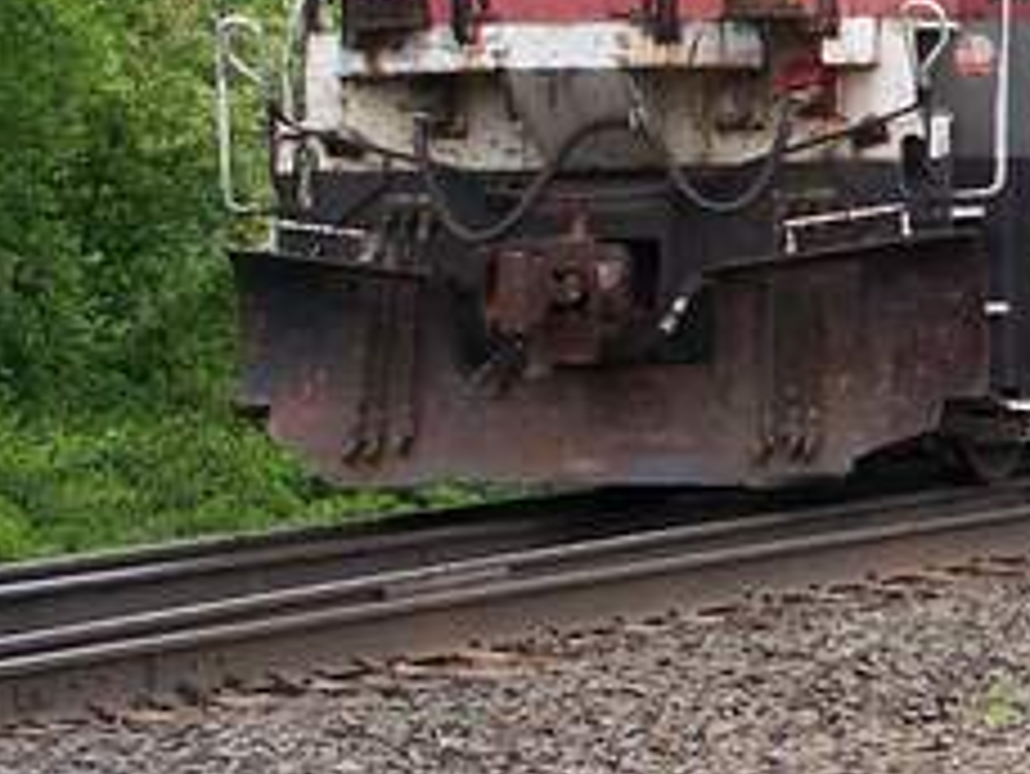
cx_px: 1822
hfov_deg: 8.7
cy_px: 288
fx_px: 6520
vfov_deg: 6.8
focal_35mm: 219
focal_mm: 9.8
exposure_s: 1/500
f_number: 3.1
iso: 80
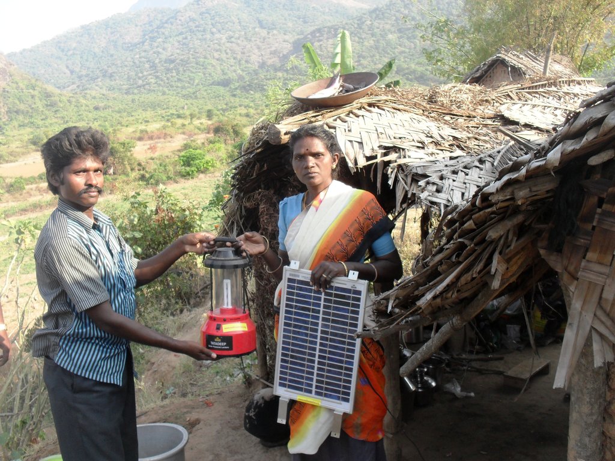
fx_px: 622
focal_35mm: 35
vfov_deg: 40.7
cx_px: 308
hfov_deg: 52.6
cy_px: 230
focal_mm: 6.3
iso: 100
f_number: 3.2
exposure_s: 1/250
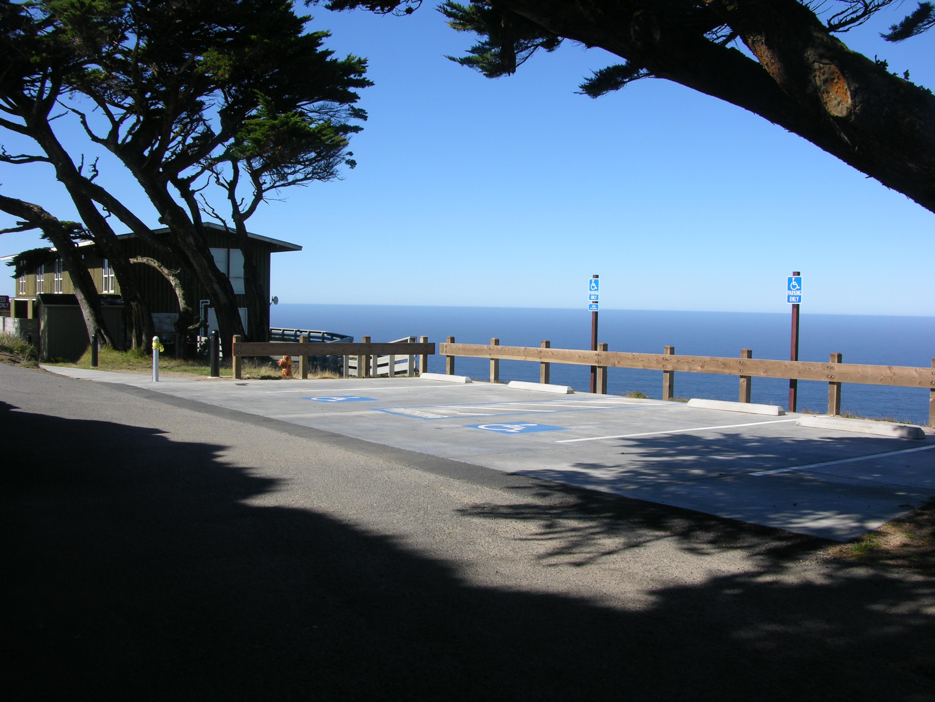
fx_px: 945
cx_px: 468
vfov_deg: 40.7
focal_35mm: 35
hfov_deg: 52.6
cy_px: 351
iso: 50
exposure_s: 1/125
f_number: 8
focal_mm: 8.9
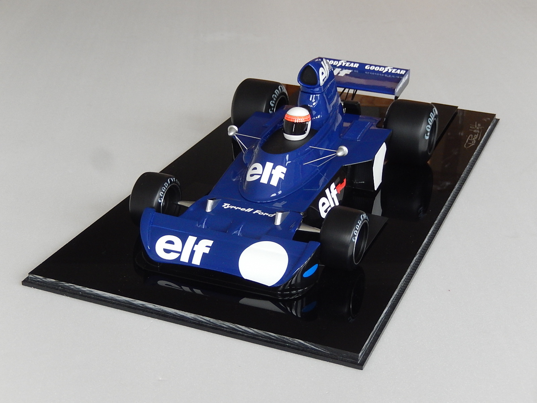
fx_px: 900
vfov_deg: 25.2
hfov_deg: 33.2
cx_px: 268
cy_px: 202
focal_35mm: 58
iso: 400
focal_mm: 10.4
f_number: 4.6
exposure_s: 1/25
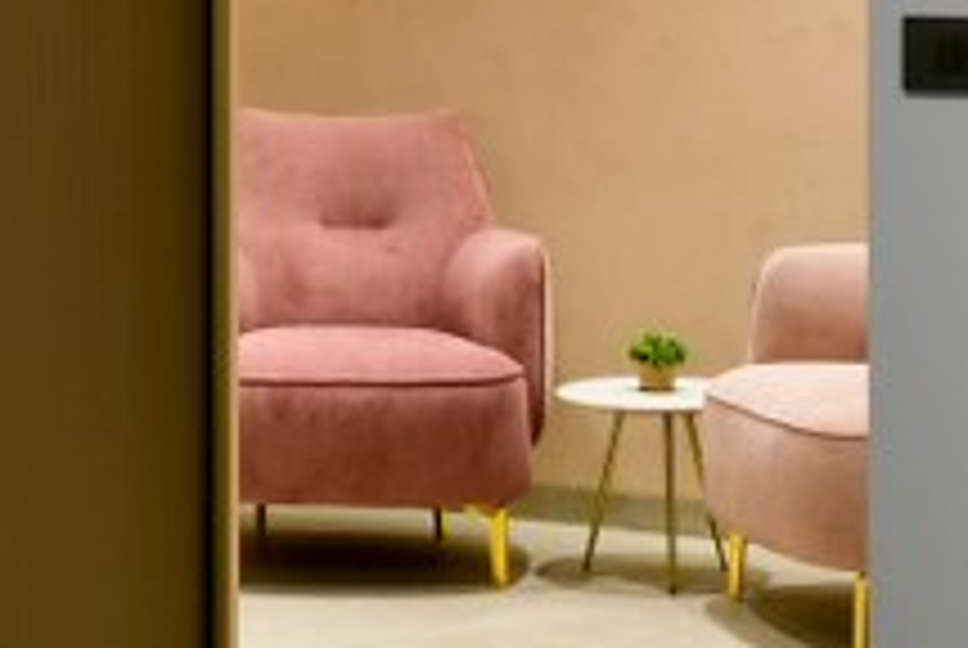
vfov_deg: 12.0
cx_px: 207
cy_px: -27
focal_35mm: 113
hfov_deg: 17.9
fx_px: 3043
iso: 200
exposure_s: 1/3
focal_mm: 19
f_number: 13
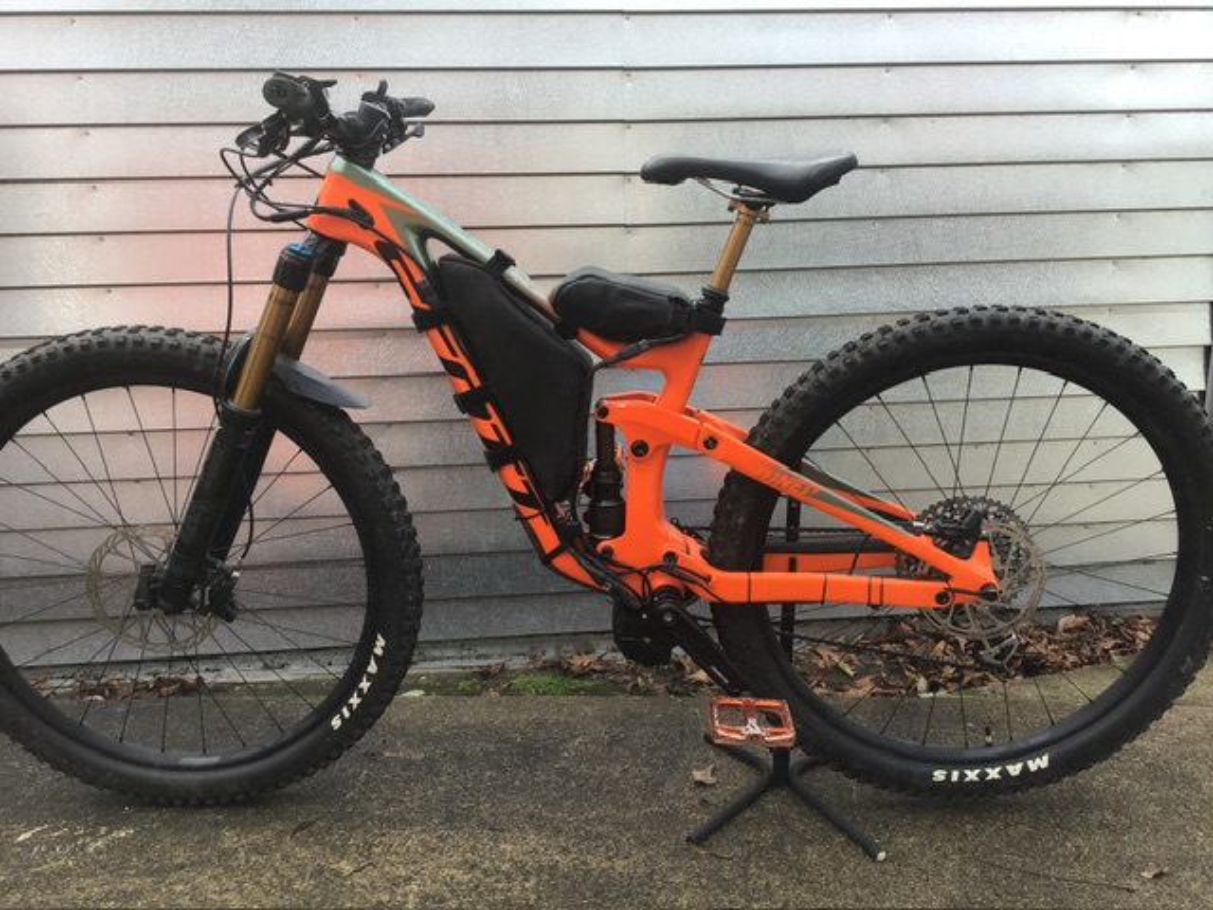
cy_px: 455
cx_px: 606
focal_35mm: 31
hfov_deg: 58.4
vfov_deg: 45.4
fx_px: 1086
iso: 25
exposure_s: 1/199
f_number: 2.4
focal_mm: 3.3
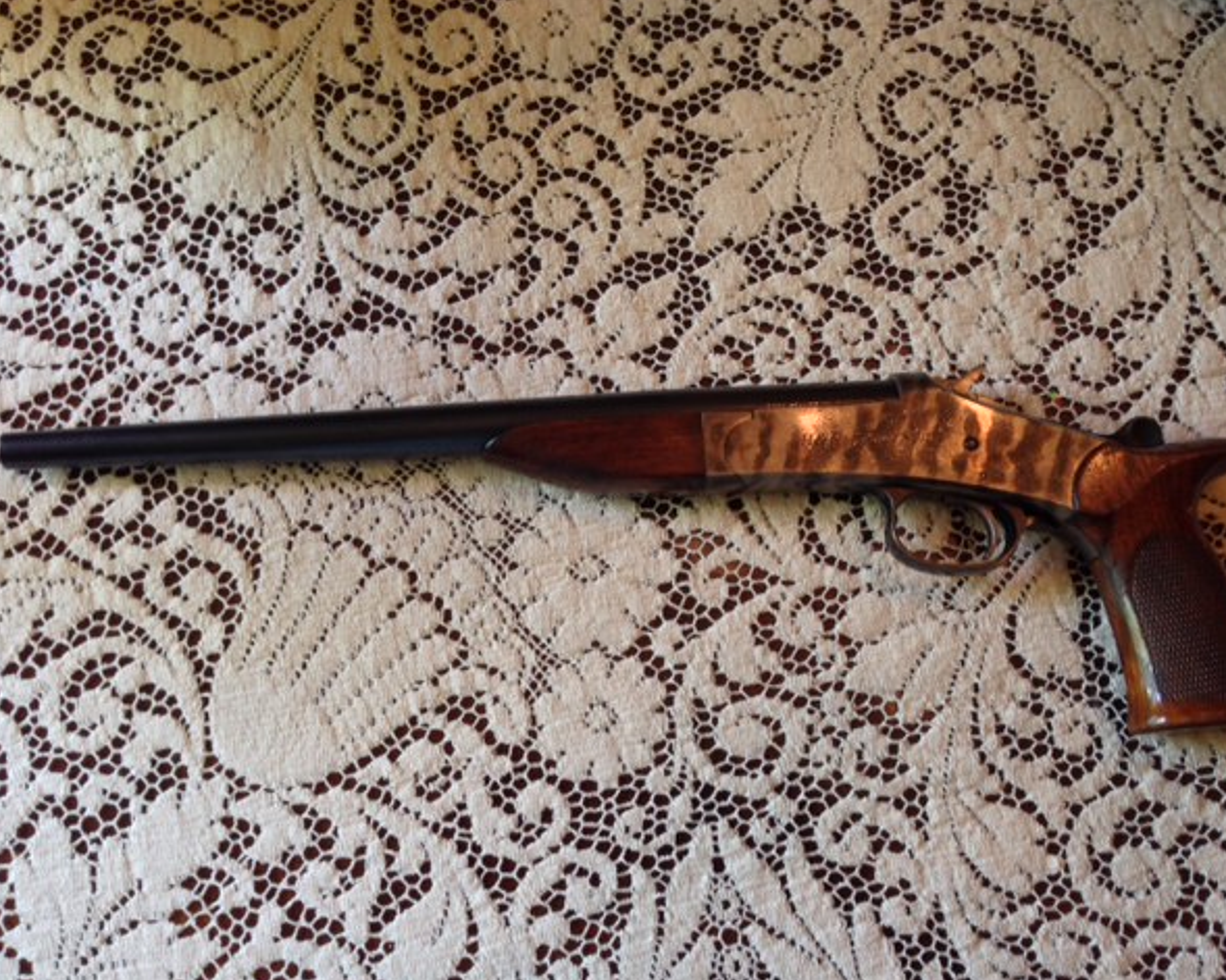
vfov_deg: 42.2
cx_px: 618
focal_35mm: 35
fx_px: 1270
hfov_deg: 51.5
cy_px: 493
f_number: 2.4
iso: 64
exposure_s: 1/20
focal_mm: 4.12
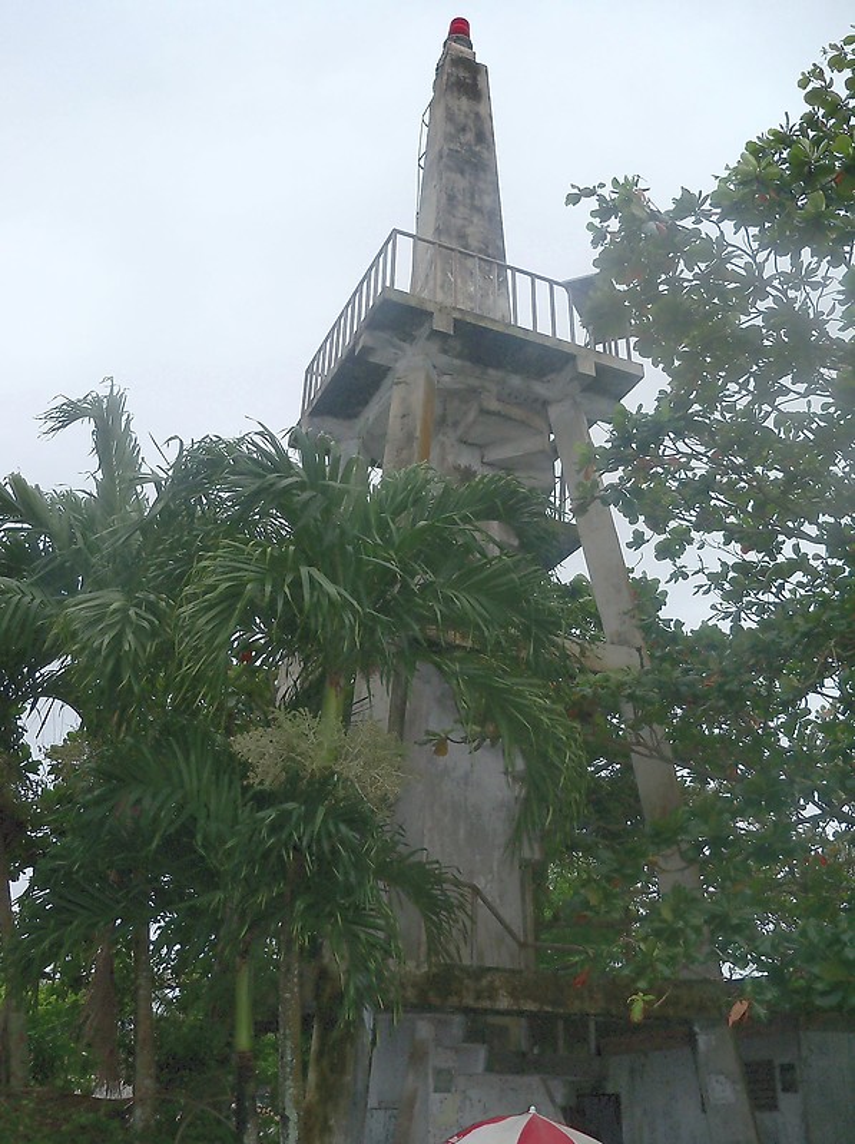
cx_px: 428
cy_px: 572
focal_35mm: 35
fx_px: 1155
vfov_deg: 52.7
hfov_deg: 40.6
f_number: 3.5
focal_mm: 6.2
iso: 160
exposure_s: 1/1000
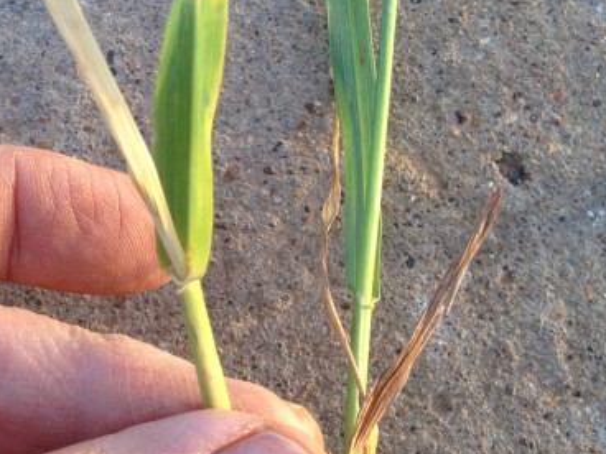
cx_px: 92
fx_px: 1278
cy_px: 145
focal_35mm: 73
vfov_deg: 20.1
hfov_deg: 26.0
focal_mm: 4.28
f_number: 2.4
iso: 80
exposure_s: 1/120
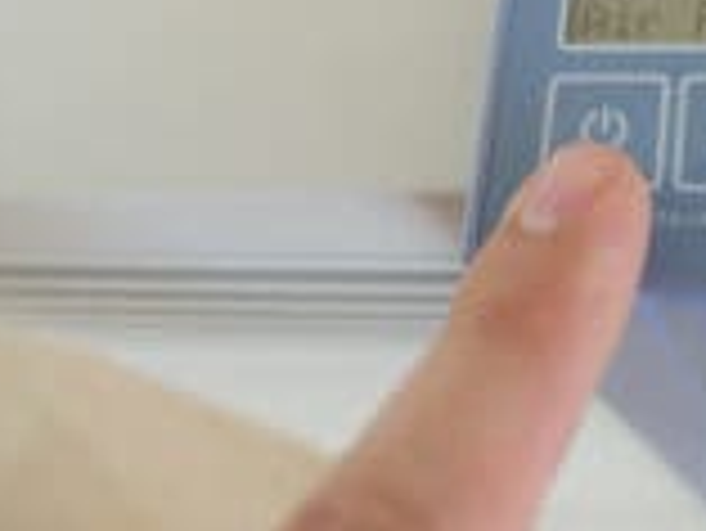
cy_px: -86
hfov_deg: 27.8
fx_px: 1245
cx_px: 845
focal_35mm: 61
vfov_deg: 22.4
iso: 200
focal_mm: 12
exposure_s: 1/100
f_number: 2.8
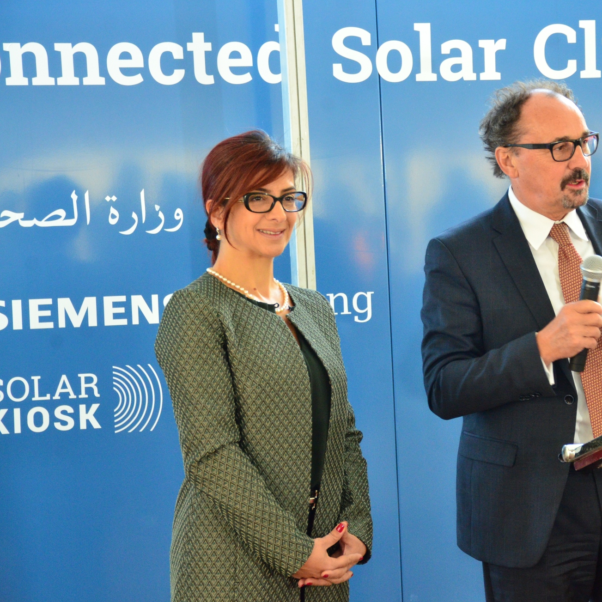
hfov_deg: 11.3
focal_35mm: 154
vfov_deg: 11.3
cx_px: 450
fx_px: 3030
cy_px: 301
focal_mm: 80
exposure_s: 1/80
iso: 2000
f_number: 9
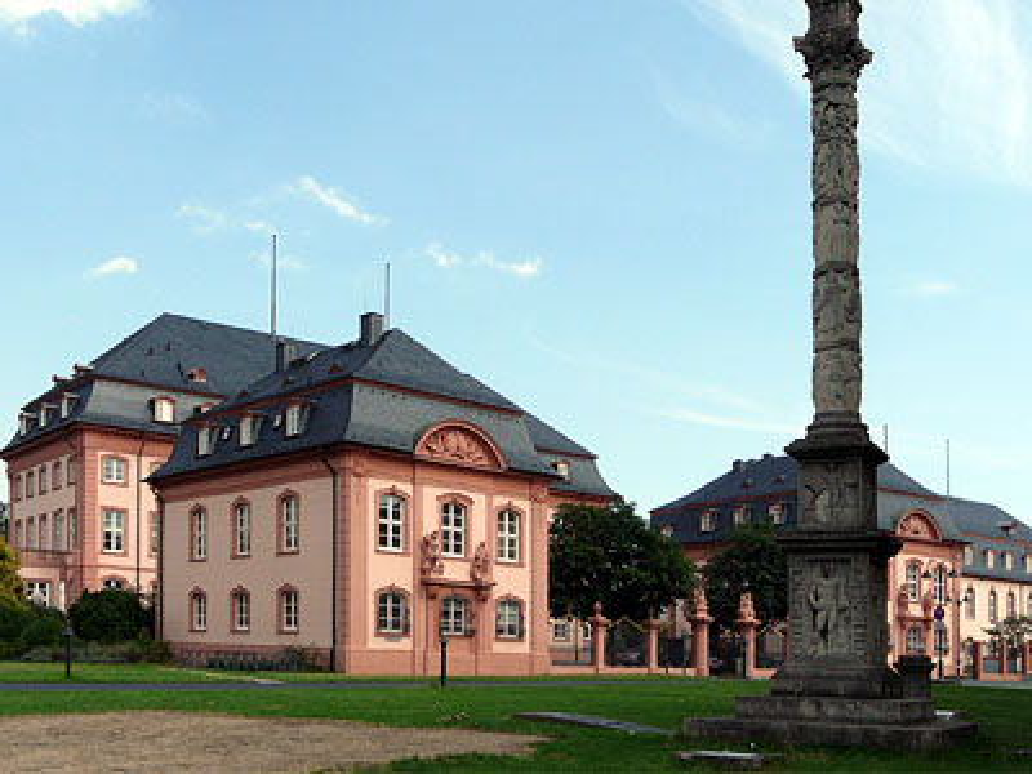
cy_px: 387
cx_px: 516
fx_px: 1193
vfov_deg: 36.0
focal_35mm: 40
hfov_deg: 46.8
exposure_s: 1/400
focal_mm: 5.1
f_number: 6.3
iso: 100
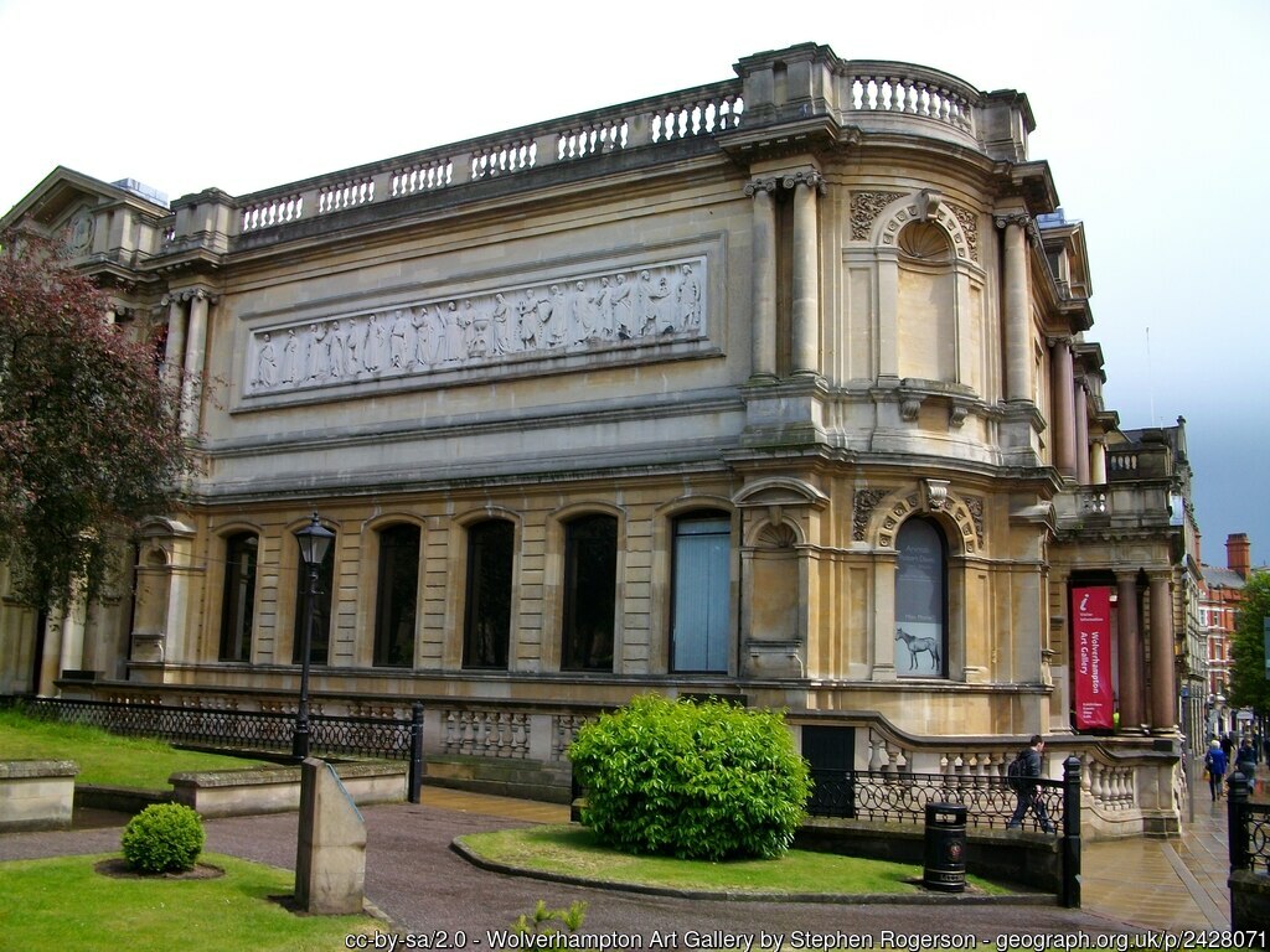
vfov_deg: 44.2
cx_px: 635
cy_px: 476
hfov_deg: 56.8
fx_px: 1174
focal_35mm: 32
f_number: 5.5
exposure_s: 1/186
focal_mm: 5.7
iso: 80
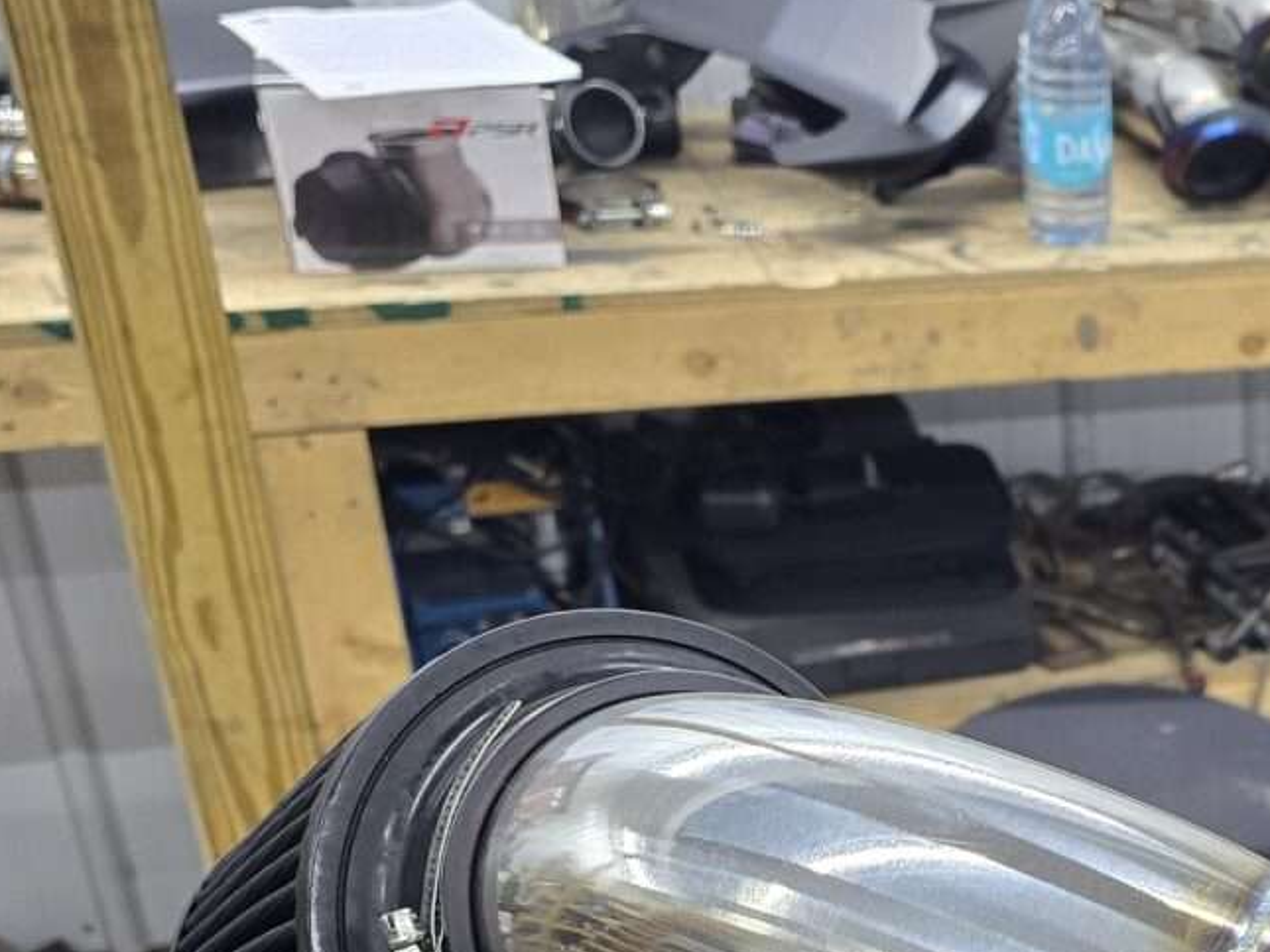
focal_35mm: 73
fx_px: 2679
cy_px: 1280
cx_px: 1554
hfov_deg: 24.1
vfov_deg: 18.6
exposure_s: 1/120
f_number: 1.7
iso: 320
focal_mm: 6.3
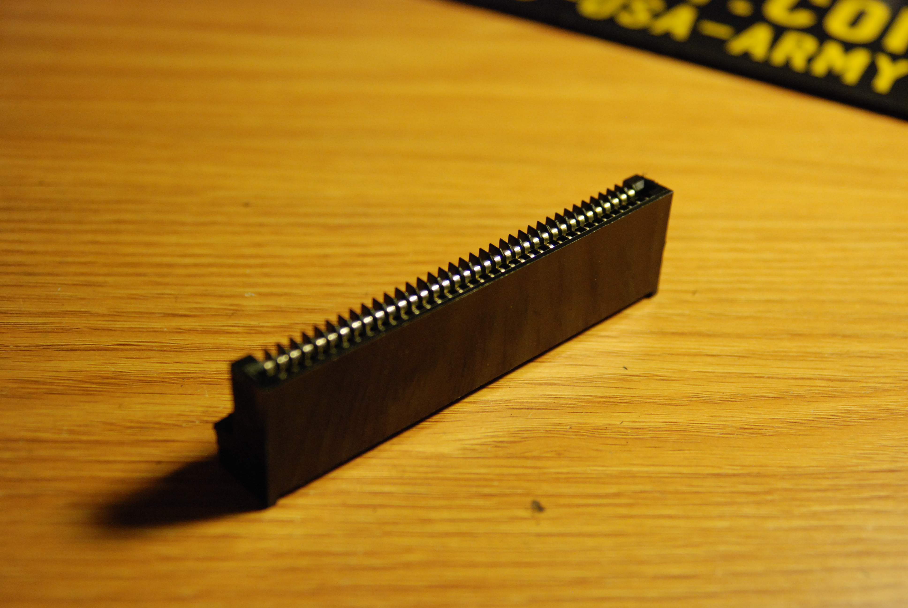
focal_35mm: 57
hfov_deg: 35.0
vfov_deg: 23.8
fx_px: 1439
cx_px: 454
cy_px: 304
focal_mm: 38
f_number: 4
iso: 800
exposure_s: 1/200
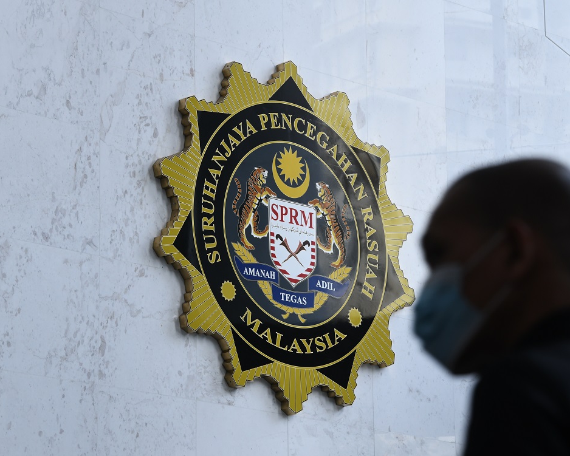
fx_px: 2734
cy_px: 233
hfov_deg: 11.9
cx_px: 324
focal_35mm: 162
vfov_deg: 9.5
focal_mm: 135
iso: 800
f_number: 8
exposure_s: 1/160
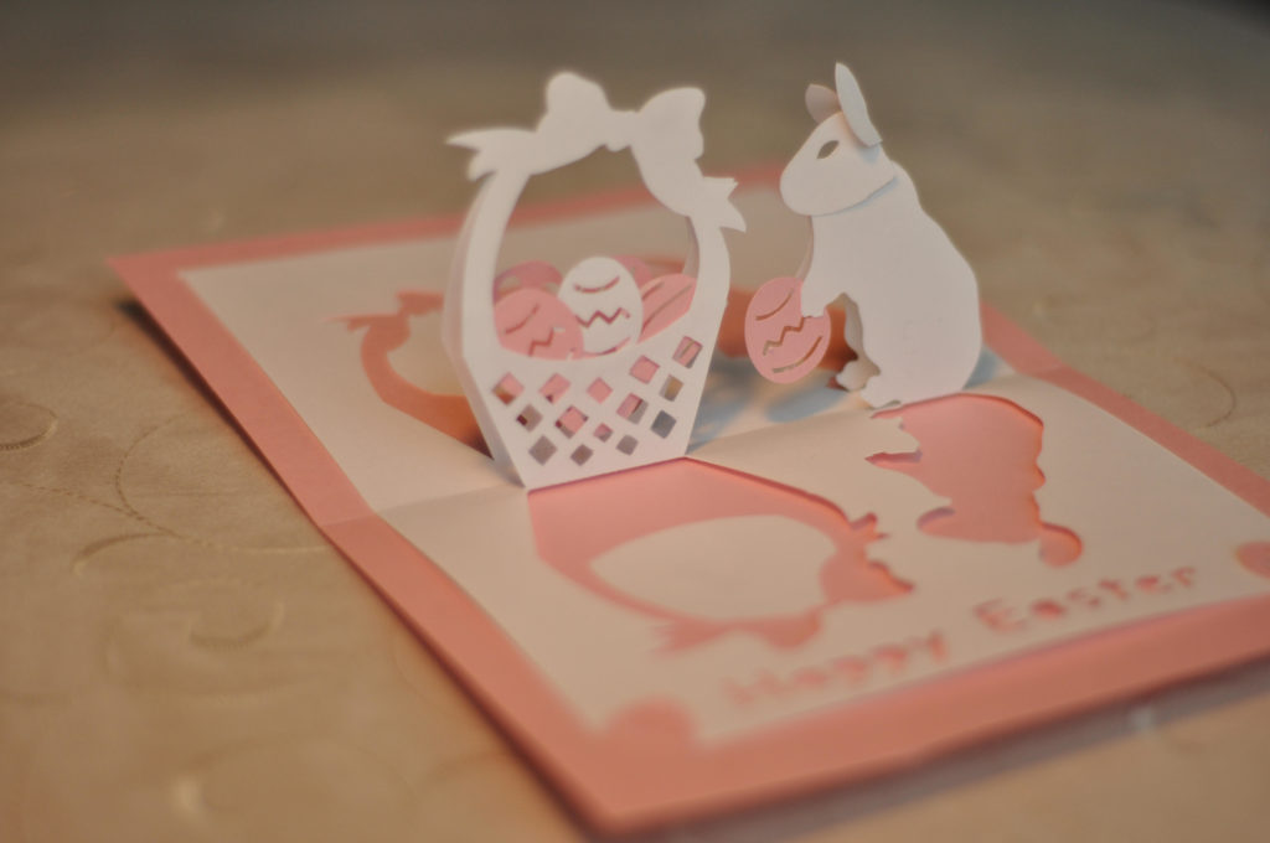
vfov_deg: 18.1
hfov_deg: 27.0
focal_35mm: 75
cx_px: 635
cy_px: 422
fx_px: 2642
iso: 250
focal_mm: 50
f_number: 1.8
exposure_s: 1/640
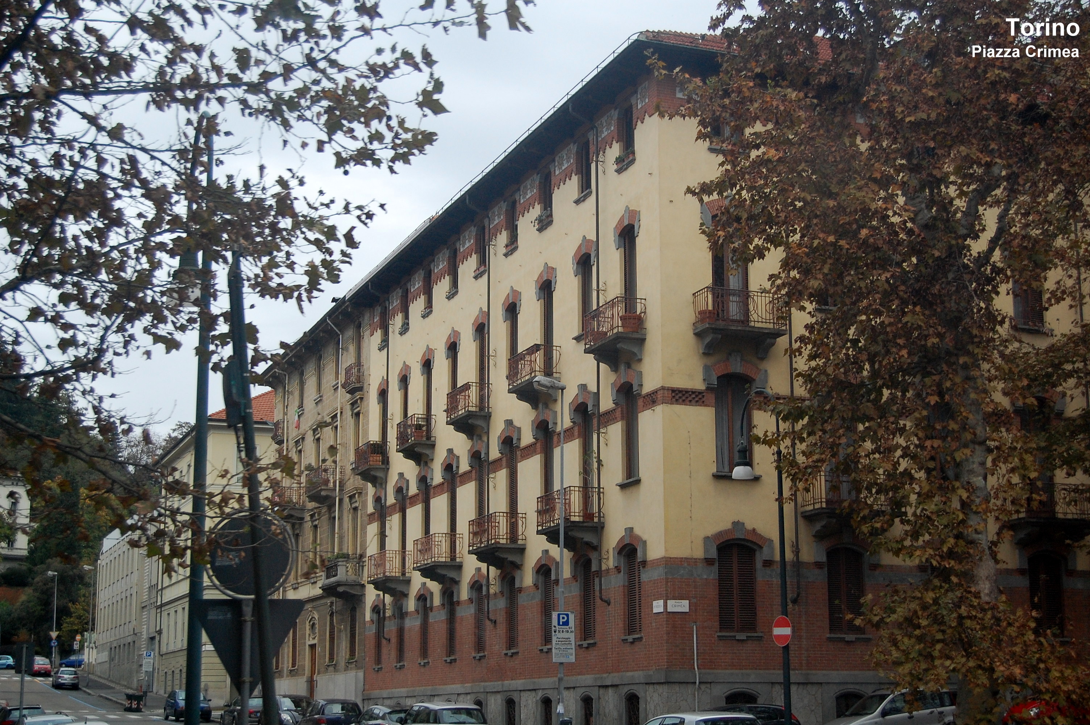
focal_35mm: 57
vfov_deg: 23.7
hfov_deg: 35.1
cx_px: 545
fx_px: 1724
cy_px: 362
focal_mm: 38
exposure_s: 1/500
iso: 720
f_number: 4.8
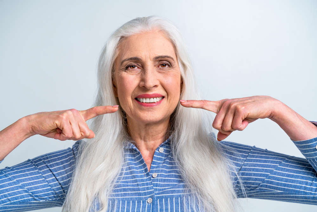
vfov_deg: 18.2
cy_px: 106
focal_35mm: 75
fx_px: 660
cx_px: 158
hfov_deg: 27.0
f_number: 5.6
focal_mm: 75
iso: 160
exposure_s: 1/160
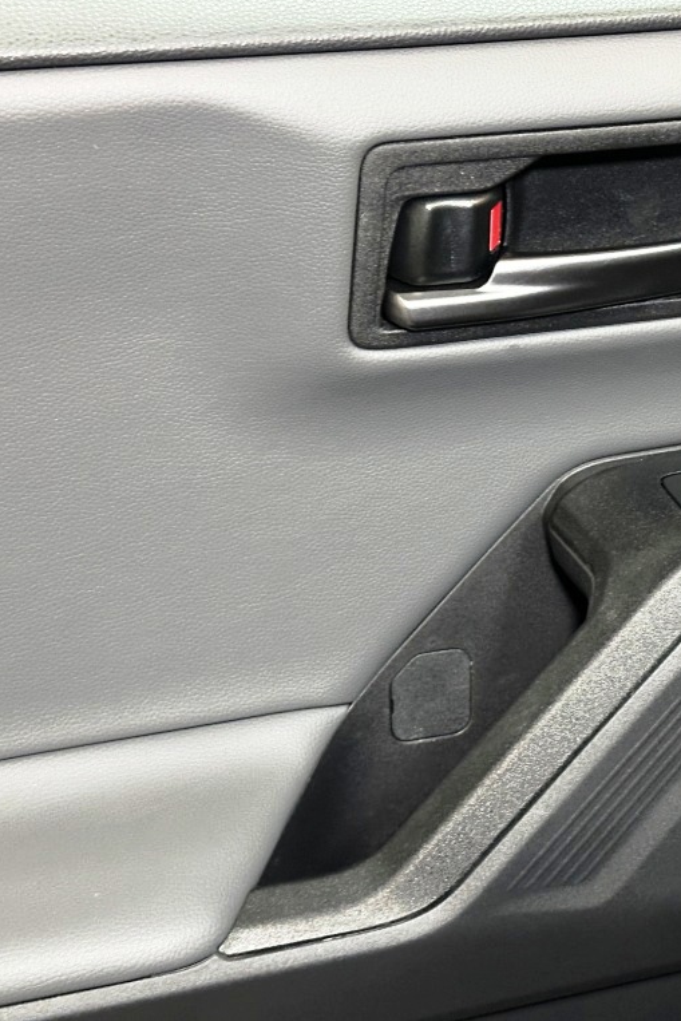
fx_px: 1900
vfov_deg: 30.1
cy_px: 510
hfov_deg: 20.0
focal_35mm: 67
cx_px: 571
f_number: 1.78
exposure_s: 1/30
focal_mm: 6.86
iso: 500
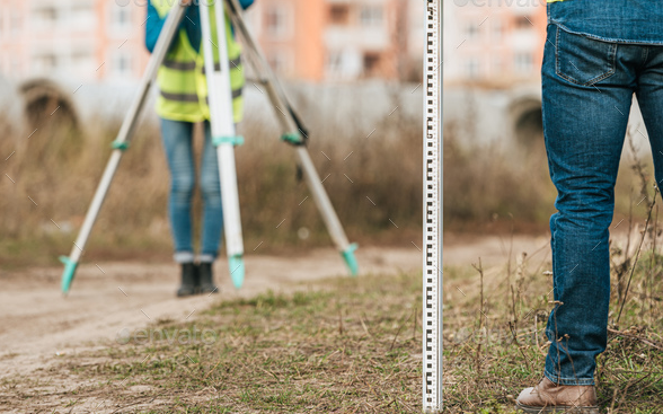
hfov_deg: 8.3
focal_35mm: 253
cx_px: 332
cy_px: -11
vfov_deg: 5.2
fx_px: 4570
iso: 125
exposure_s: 1/640
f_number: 3.5
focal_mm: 165
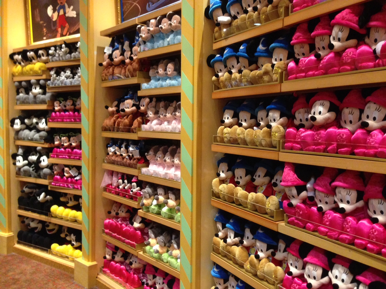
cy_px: 144
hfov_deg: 55.4
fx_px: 368
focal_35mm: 33
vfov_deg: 42.9
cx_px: 193
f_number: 2.4
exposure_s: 1/20
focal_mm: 4.12
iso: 320
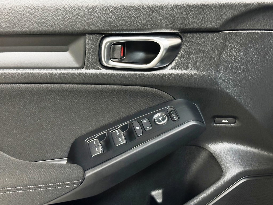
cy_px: 102
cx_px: 136
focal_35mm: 48
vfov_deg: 30.3
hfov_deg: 39.7
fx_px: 379
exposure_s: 1/24
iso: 640
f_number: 1.78
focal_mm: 6.86
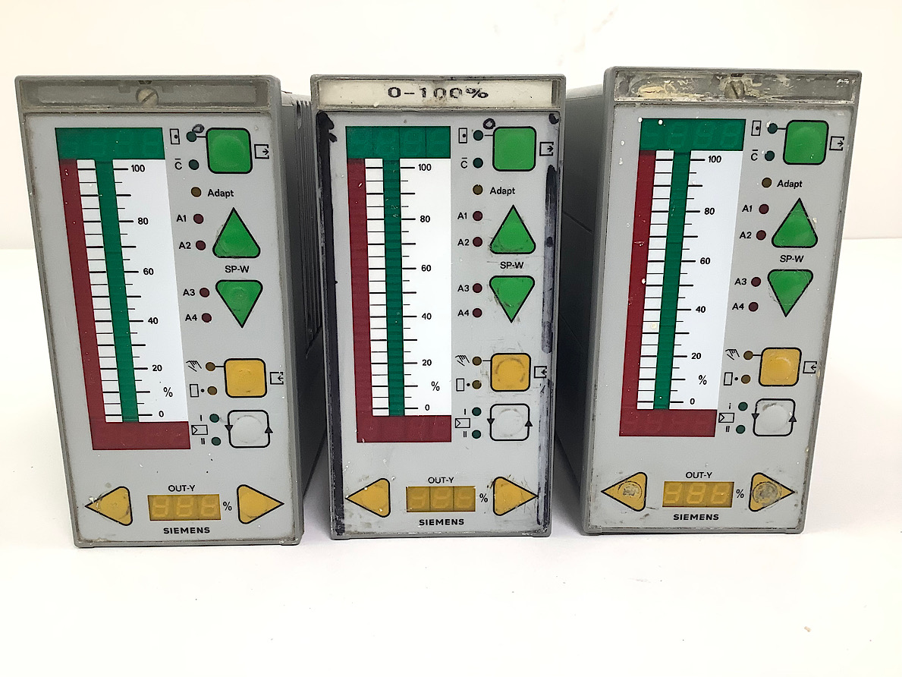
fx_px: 808
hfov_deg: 58.3
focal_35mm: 31
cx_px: 451
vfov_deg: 45.4
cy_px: 338
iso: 64
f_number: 2.4
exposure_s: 1/100
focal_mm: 3.3
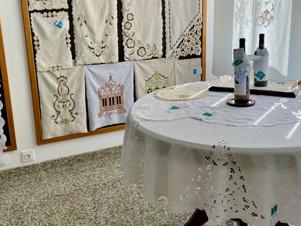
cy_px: 110
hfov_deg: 60.0
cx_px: 147
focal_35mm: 30
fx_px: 261
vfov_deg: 46.8
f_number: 1.6
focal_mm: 4.2
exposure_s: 1/796
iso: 32
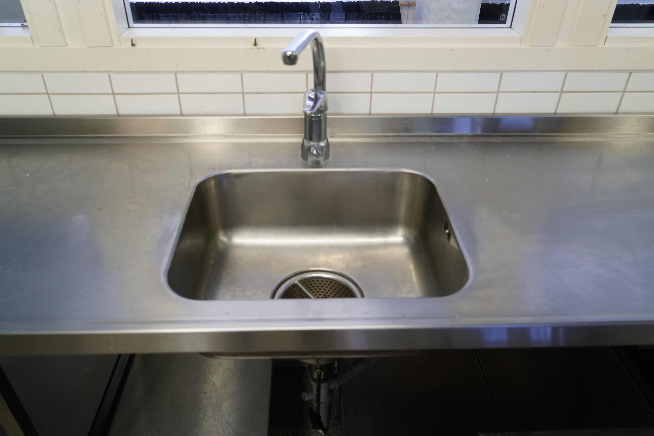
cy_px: 218
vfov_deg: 47.9
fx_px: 490
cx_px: 327
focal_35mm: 27
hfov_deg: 67.4
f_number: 4
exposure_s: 1/200
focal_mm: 27
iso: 1600
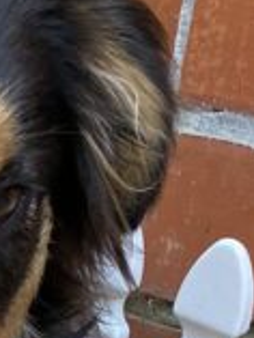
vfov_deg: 11.2
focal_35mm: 149
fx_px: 1456
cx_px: -470
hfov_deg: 8.5
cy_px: 788
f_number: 1.8
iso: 80
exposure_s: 1/121
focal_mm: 4.25
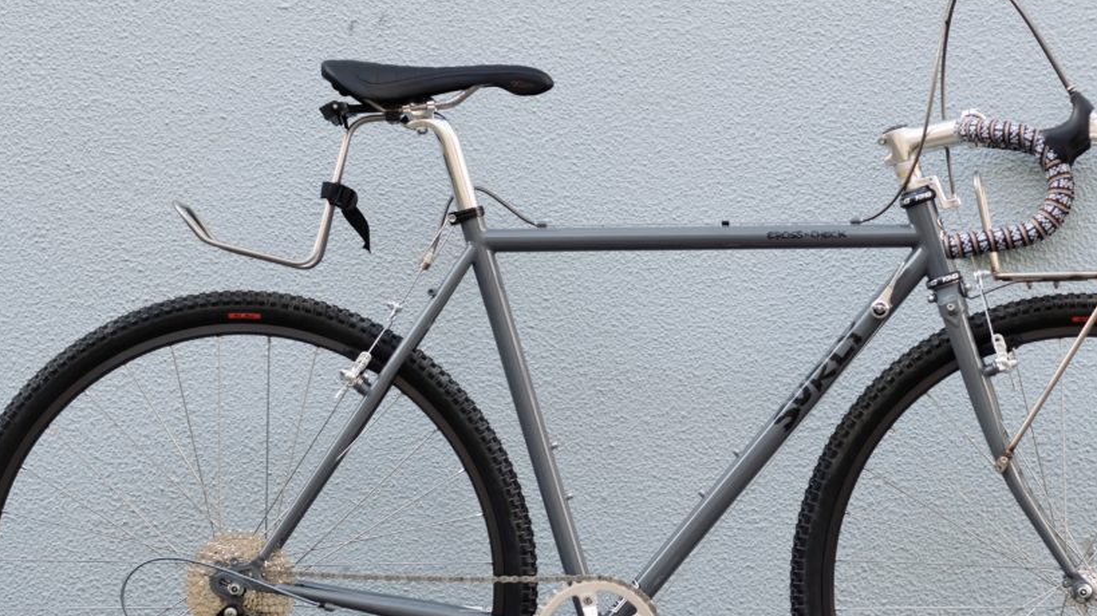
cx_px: 670
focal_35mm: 129
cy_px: 391
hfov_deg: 16.6
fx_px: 3751
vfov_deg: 9.4
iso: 400
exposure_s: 1/1000
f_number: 2.2
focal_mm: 56
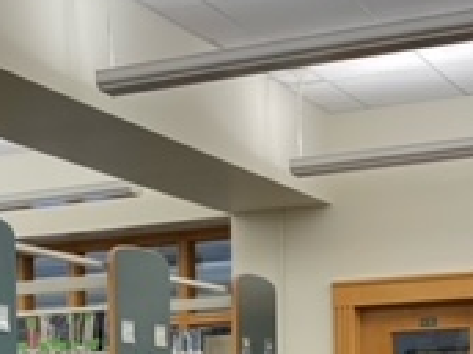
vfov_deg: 13.6
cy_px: 491
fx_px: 1421
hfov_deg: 18.6
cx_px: 52
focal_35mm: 104
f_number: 1.8
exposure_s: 1/60
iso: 64
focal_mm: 3.99
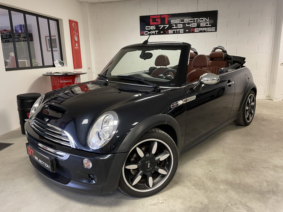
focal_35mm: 26
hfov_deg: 67.3
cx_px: 142
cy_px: 106
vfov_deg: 53.1
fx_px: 213
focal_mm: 4.2
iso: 125
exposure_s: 1/50
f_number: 1.6
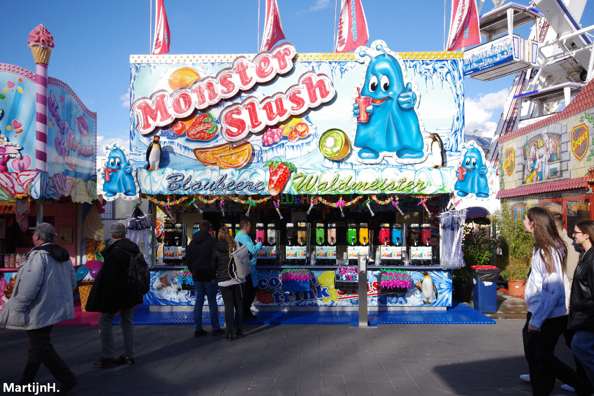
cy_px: 198
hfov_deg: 61.9
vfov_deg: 43.6
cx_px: 297
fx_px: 495
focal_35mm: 30
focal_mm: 20
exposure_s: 1/640
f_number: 10
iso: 800
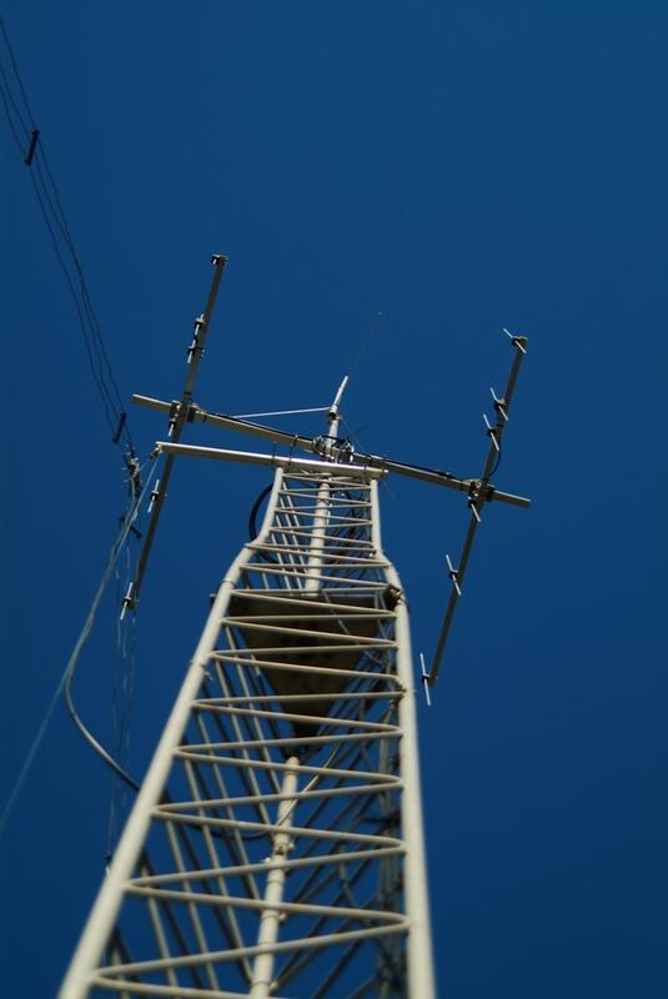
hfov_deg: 13.1
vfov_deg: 19.4
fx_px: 2916
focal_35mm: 105
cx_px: 334
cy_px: 500
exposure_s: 1/1500
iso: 200
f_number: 5
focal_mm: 70
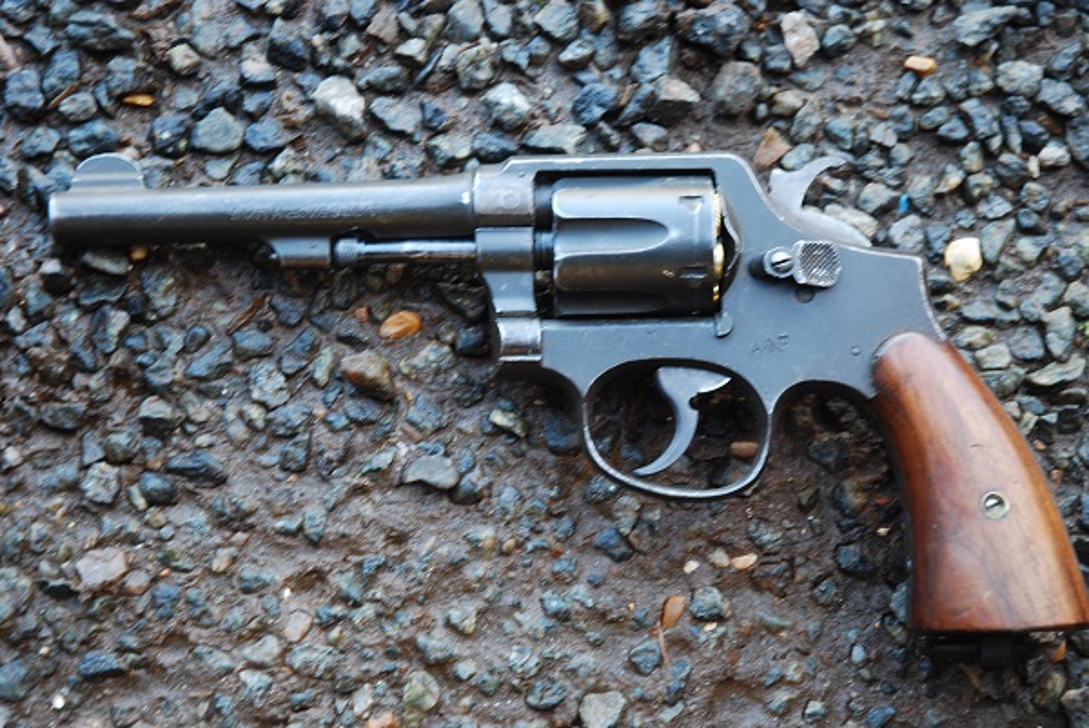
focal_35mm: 82
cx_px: 544
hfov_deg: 24.6
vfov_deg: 16.6
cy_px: 364
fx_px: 2497
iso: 450
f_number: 4.5
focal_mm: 55
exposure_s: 1/30
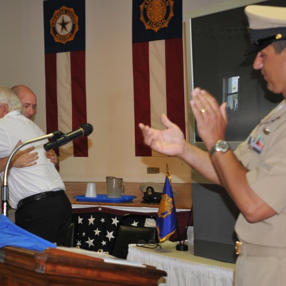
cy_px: 159
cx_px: 33
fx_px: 755
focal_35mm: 81
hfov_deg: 21.0
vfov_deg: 21.4
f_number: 3.5
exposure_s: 1/60
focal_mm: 35
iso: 200
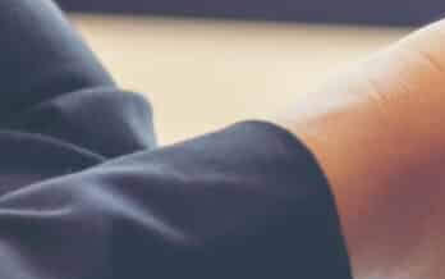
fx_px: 8374
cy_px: 285
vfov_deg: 1.9
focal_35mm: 690
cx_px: 593
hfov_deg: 3.0
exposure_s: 1/160
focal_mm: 92
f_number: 4
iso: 640
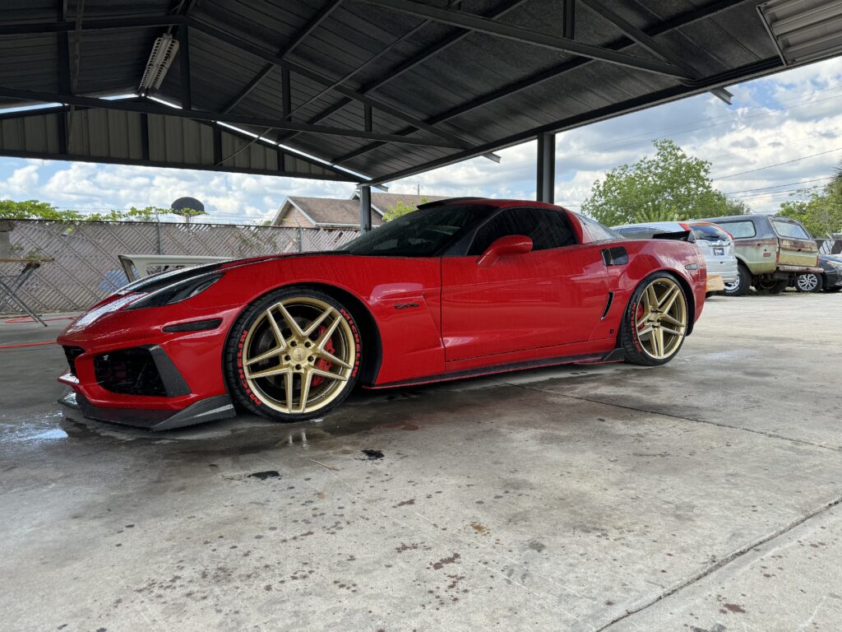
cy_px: 316
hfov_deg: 71.6
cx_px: 421
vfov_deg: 56.8
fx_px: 584
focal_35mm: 24
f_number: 1.78
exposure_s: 1/832
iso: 80
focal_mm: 6.76
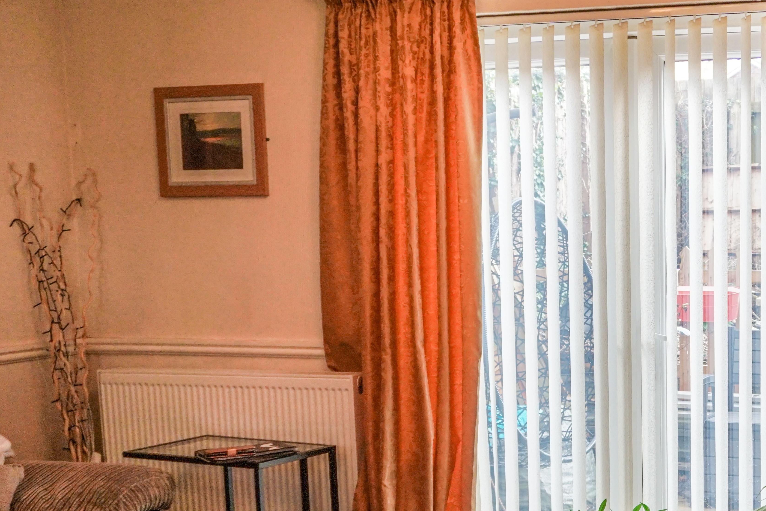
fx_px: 1211
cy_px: 394
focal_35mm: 57
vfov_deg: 23.5
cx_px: 690
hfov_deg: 33.3
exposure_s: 1/160
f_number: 4
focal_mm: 21
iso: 500
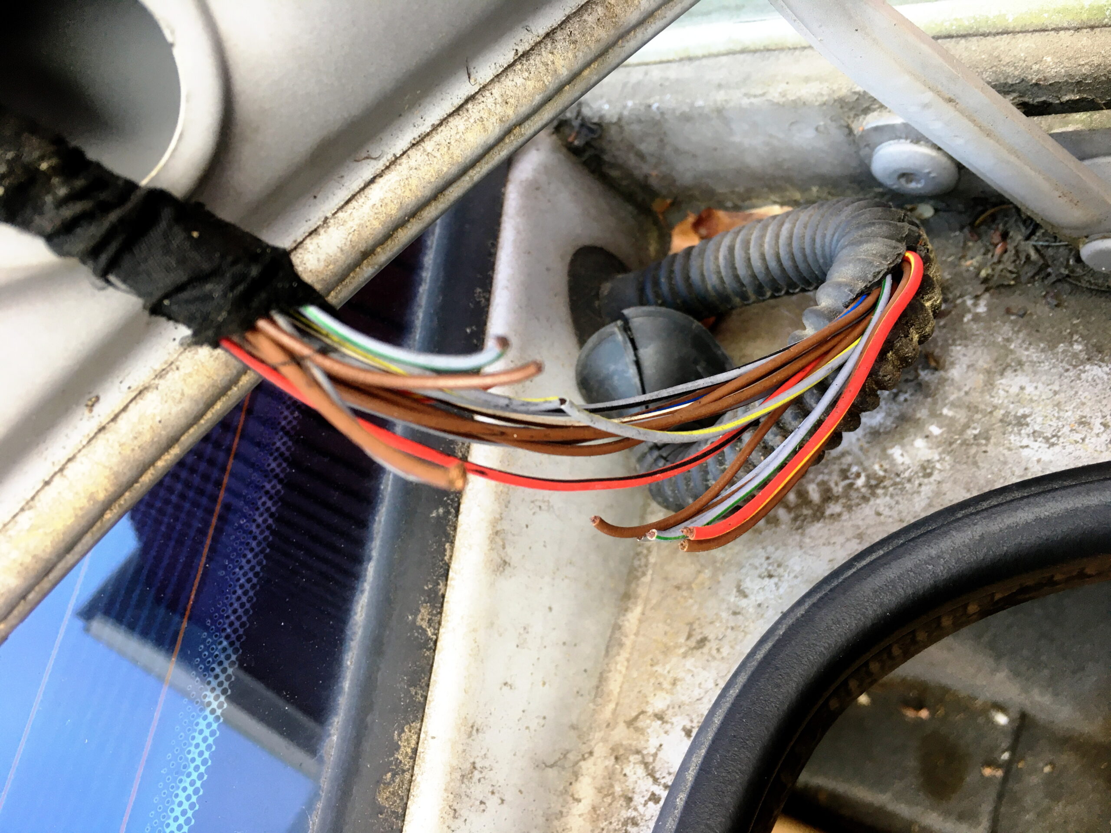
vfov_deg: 48.2
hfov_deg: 61.7
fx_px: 931
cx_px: 556
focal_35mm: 29
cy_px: 416
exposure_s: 1/30
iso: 32
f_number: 2.2
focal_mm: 4.15
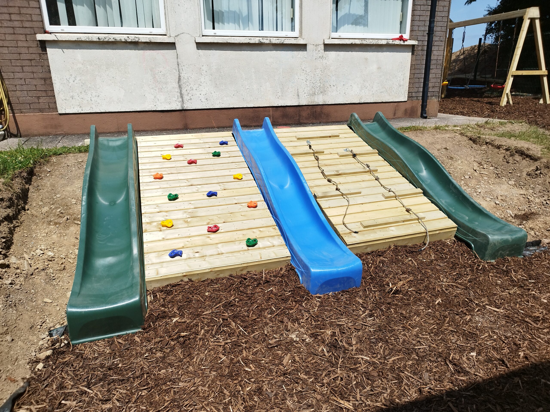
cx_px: 275
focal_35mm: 24
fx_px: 381
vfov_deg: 56.8
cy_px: 206
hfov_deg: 71.6
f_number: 1.89
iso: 50
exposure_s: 1/1073
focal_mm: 5.89
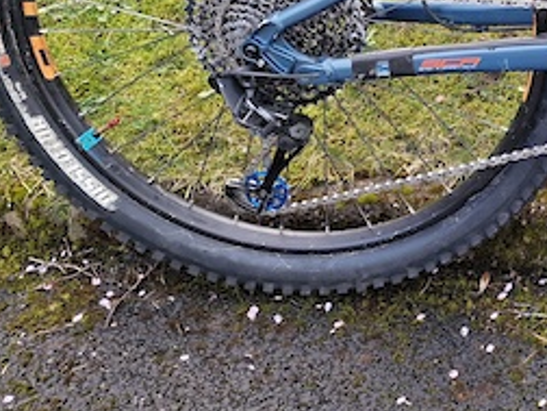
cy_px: -85
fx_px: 1154
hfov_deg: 23.2
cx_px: 736
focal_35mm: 73
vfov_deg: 19.0
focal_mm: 6.4
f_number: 1.8
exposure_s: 1/180
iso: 100
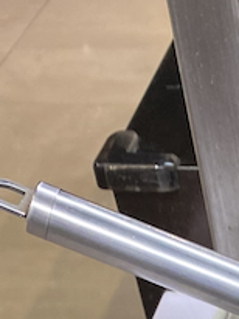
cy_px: 833
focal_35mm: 153
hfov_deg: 8.5
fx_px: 1411
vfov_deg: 10.6
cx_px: 660
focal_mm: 4.25
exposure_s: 1/120
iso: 64
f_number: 1.8
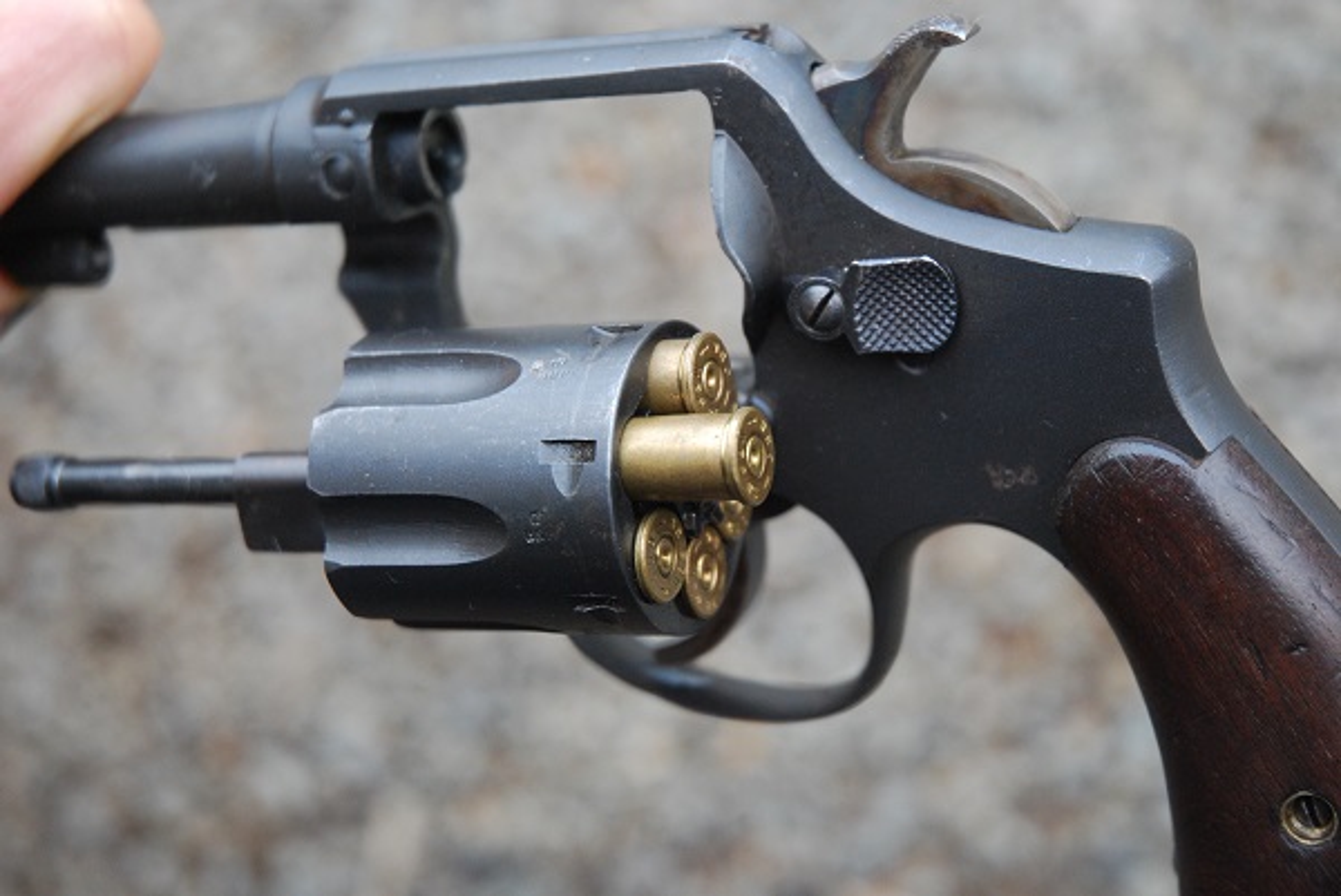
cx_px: 670
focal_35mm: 90
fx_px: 3355
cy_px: 448
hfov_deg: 22.6
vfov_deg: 15.2
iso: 800
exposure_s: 1/125
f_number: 4.5
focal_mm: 60
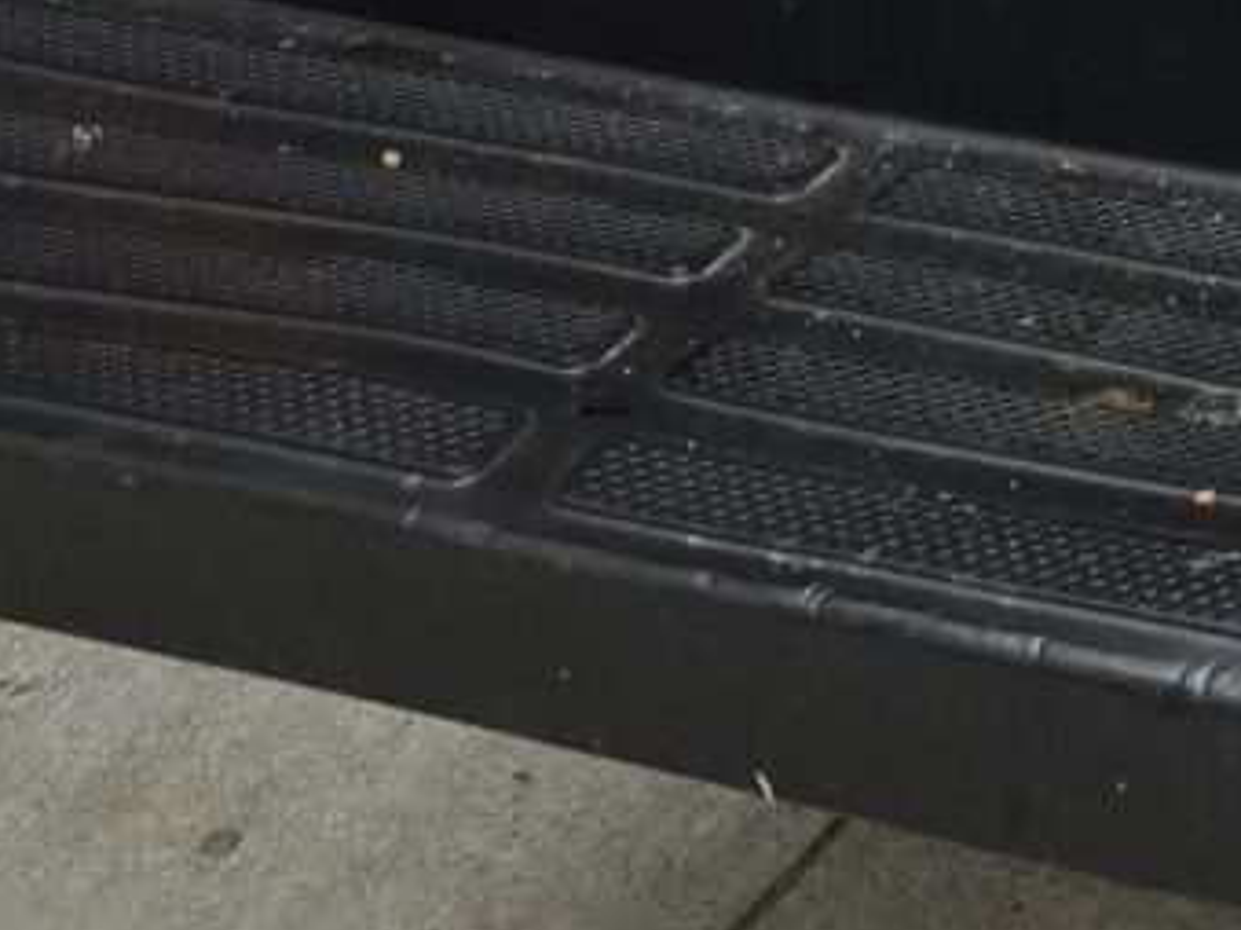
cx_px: 3031
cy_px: -1853
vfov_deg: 8.8
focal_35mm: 139
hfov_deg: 11.6
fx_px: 4981
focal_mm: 6.3
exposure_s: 1/180
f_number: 1.7
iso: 20
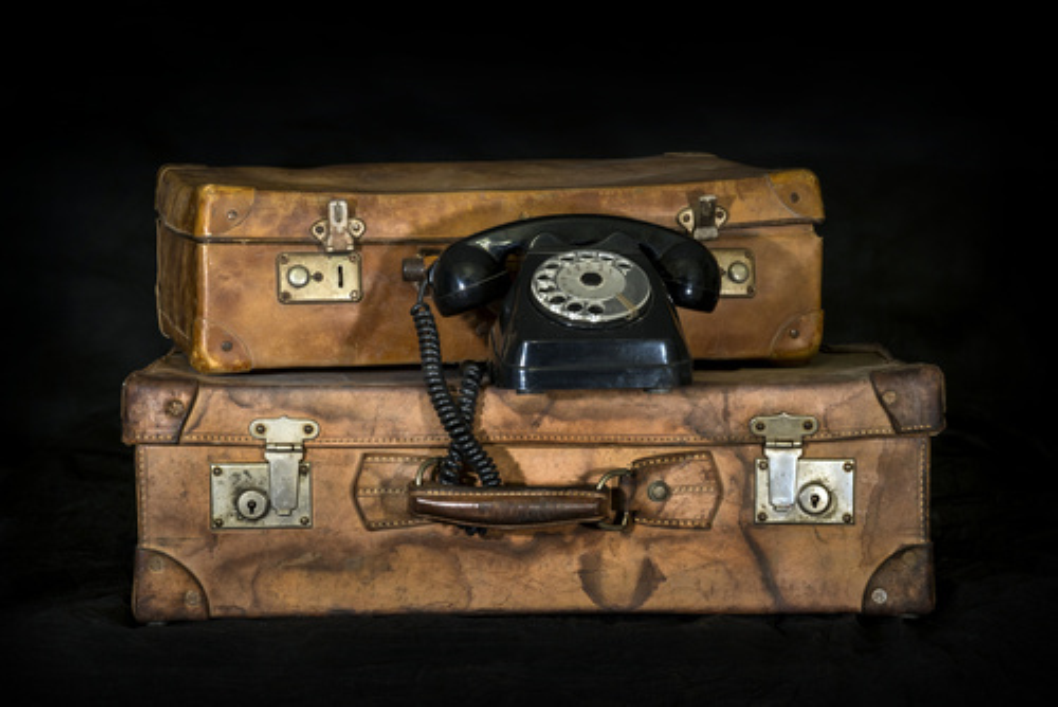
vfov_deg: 16.1
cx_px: 529
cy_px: 354
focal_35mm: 85
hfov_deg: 23.9
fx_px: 2499
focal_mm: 85
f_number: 16
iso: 200
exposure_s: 1/1.67
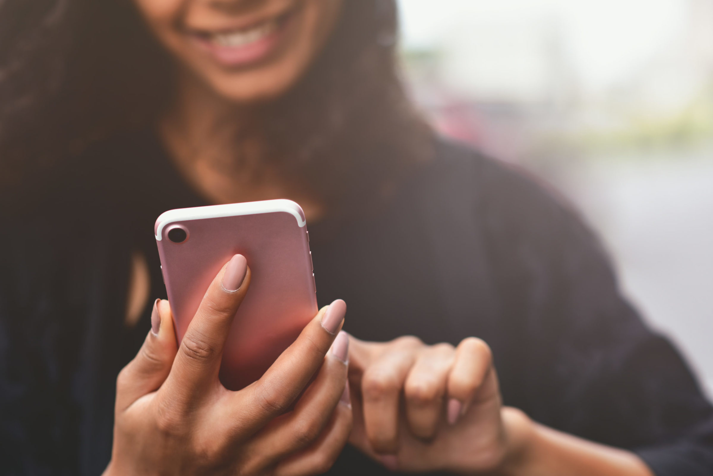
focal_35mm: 85
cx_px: 356
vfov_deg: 16.1
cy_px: 238
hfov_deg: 23.9
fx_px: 1684
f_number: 2.8
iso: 110
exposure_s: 1/320
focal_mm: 85
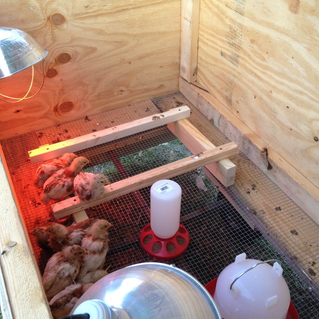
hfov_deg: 40.0
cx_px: 162
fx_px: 438
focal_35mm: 42
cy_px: 172
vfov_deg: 40.0
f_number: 2.4
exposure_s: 1/40
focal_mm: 4.28
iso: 50
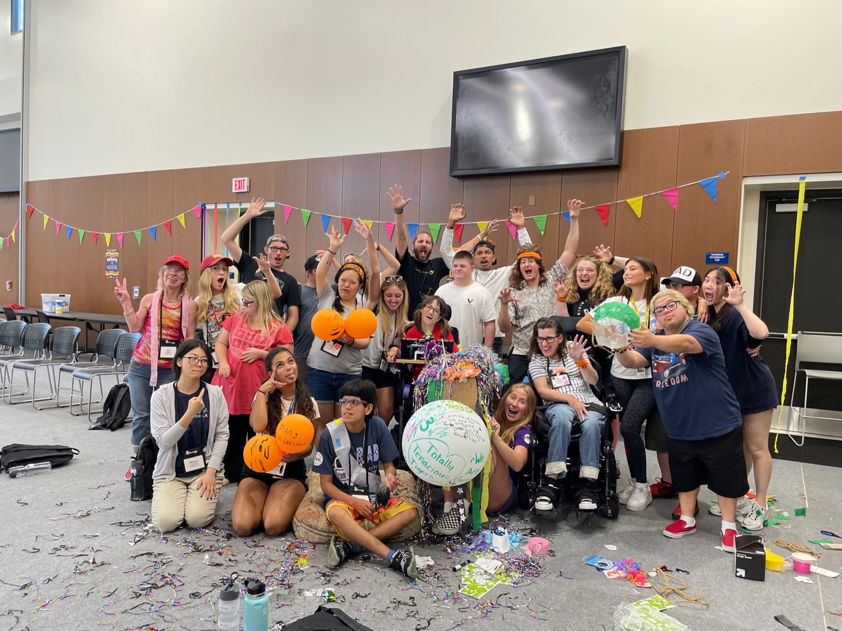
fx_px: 632
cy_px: 316
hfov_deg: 67.3
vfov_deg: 53.0
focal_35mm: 26
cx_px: 421
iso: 160
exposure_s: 1/60
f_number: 1.6
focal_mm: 4.2
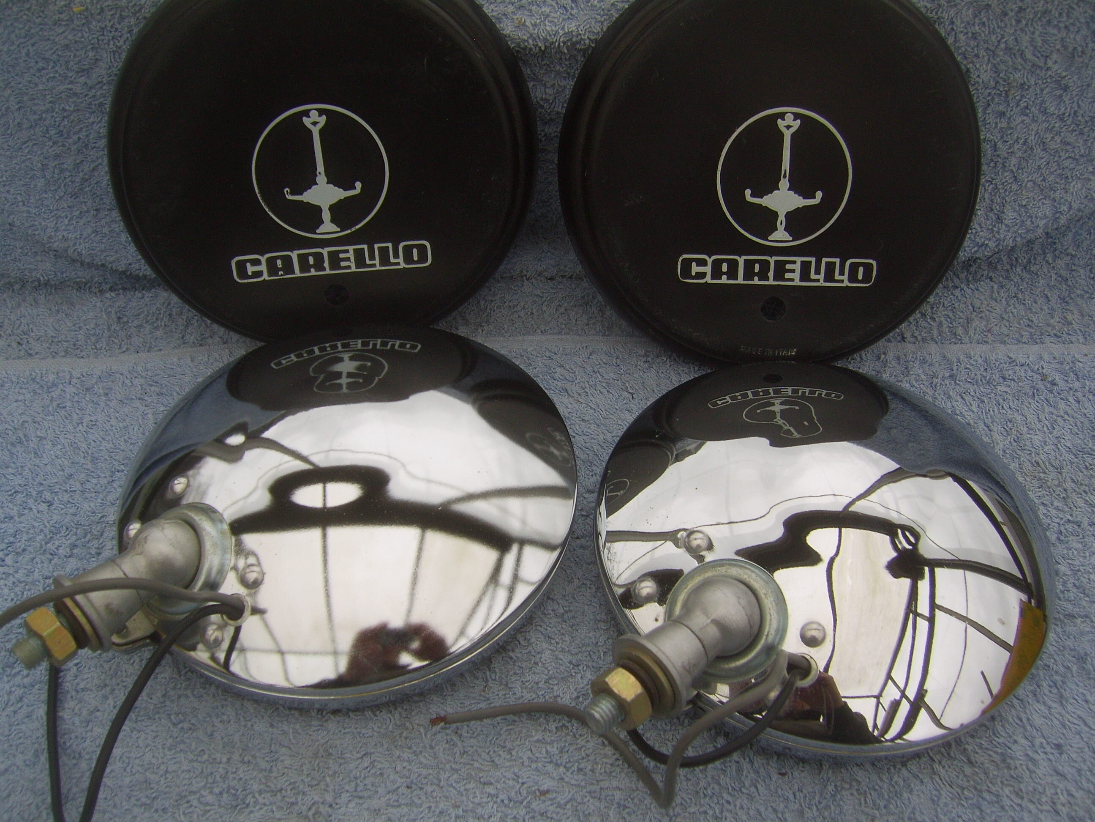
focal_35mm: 38
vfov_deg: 37.7
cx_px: 548
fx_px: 1202
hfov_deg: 49.0
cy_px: 411
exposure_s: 1/80
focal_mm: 7.8
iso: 50
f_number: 3.5
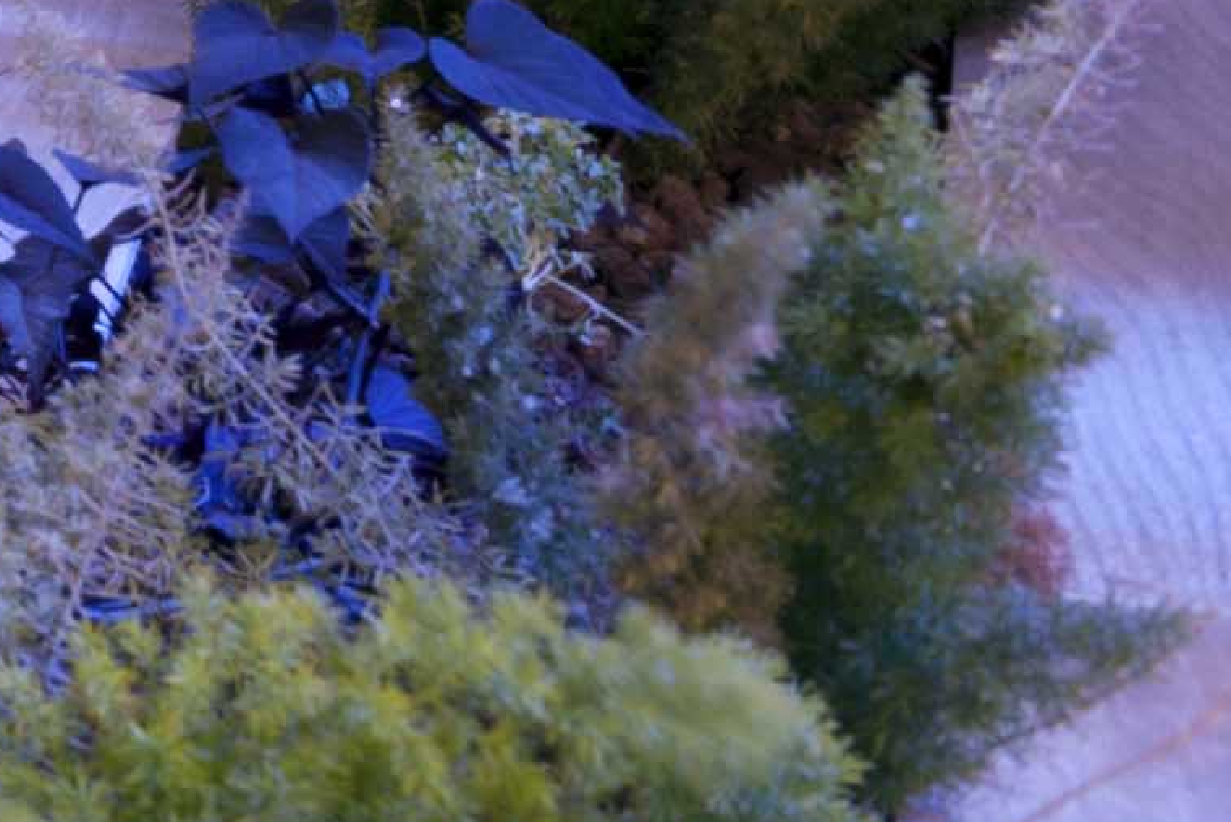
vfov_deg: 4.6
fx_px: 9509
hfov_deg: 6.2
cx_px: -3648
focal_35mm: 278
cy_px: -2396
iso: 100
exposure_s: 10
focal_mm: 35
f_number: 8
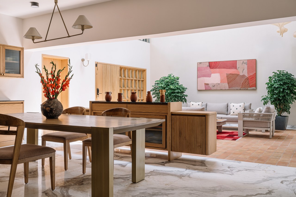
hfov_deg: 54.4
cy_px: 98
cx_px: 148
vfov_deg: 37.8
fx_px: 288
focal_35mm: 35
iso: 100
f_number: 10
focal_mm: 35
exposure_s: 1/1.25
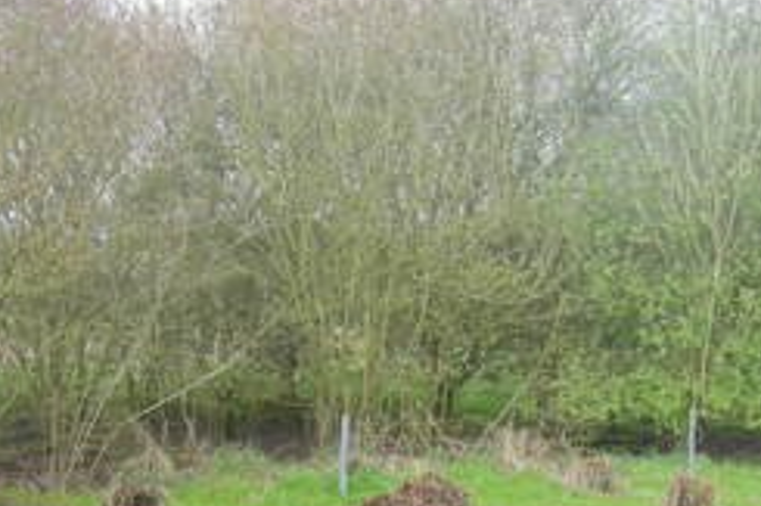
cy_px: 553
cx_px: 669
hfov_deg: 25.0
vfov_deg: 16.7
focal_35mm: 79
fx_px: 1669
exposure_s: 1/110
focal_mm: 7.5
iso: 64
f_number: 3.8
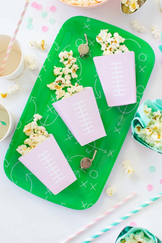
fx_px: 402
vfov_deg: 33.6
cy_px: 113
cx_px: 87
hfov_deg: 22.8
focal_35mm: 60
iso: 200
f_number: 3.5
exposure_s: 1/60
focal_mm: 35
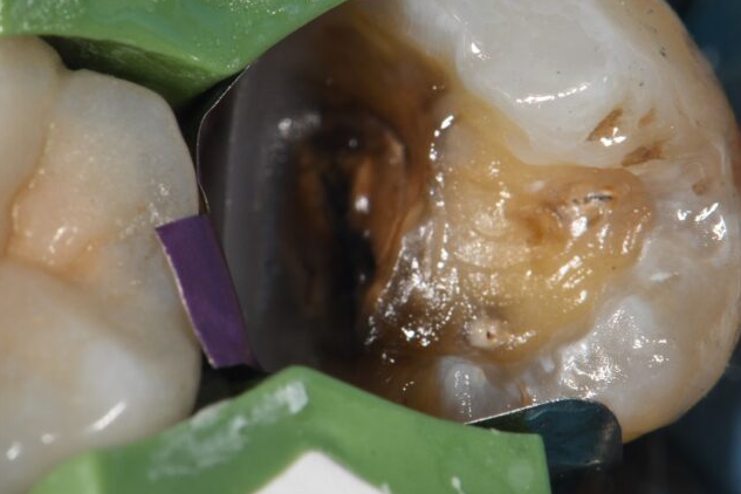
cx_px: 426
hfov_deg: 8.1
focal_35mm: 254
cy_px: 188
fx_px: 5228
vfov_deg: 5.4
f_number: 32
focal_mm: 105
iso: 200
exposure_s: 1/200
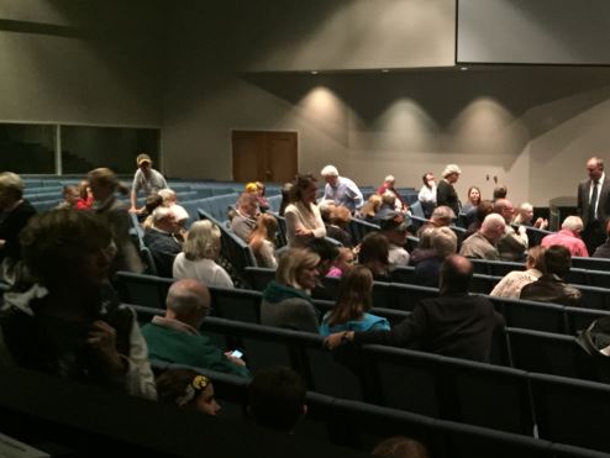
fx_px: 1058
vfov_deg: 24.2
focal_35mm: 60
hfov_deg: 31.1
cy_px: 335
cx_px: 512
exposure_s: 1/24
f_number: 2.2
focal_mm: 4.15
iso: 250
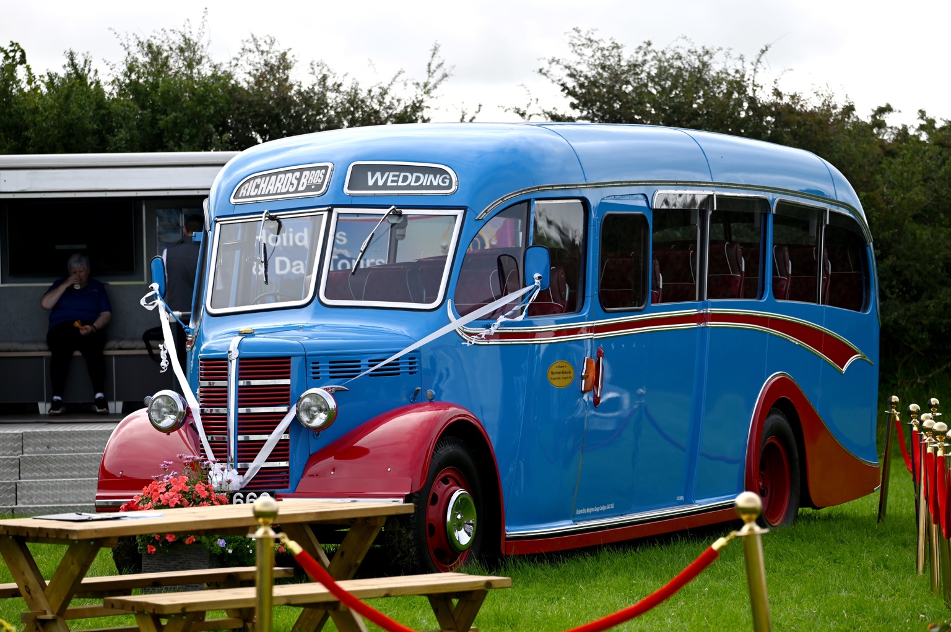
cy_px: 316
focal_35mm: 140
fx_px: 3696
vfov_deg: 9.8
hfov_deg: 14.7
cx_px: 476
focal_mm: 140
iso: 100
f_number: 5.6
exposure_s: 1/500
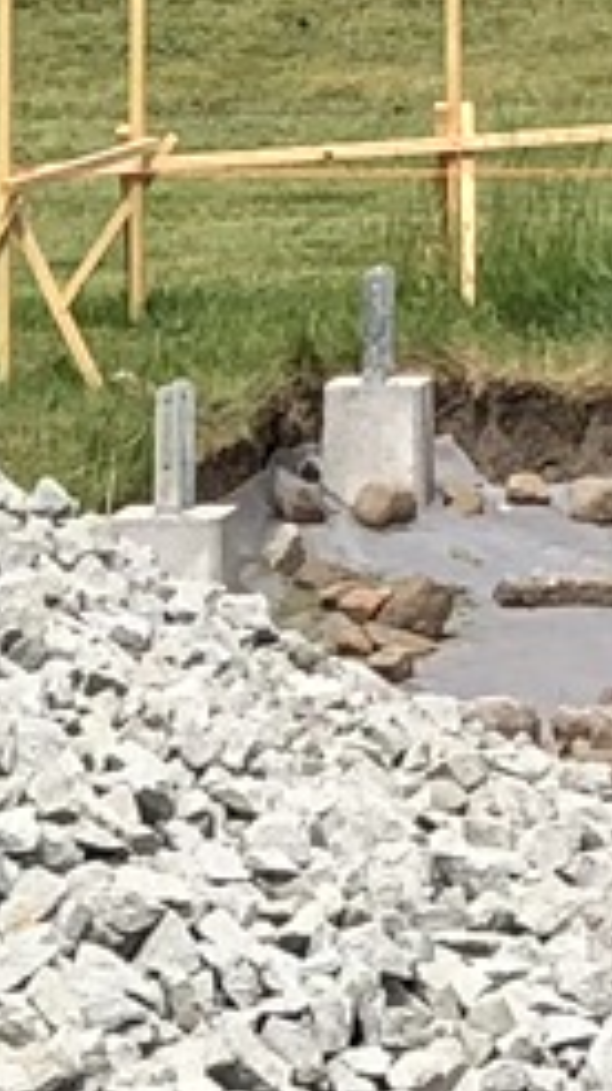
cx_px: -550
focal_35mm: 254
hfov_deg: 4.7
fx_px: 7343
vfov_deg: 8.4
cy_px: 1144
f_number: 1.8
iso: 20
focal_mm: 3.99
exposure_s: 1/1116
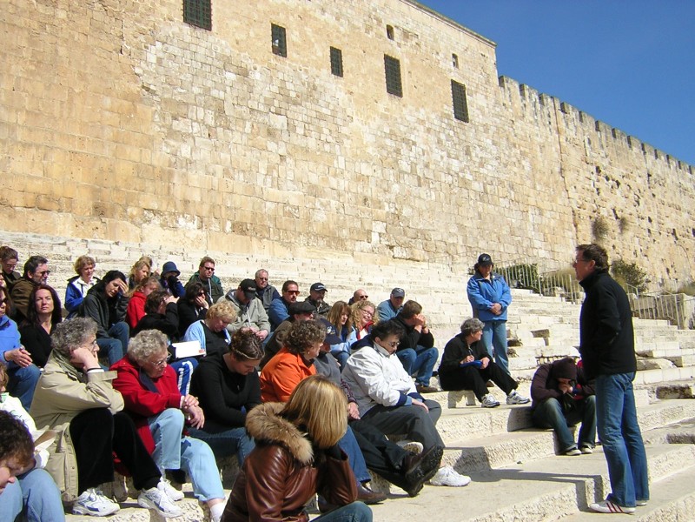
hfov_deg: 51.4
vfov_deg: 39.7
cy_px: 261
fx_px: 723
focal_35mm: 36
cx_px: 348
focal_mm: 4.7
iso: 100
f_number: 5.2
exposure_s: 1/547
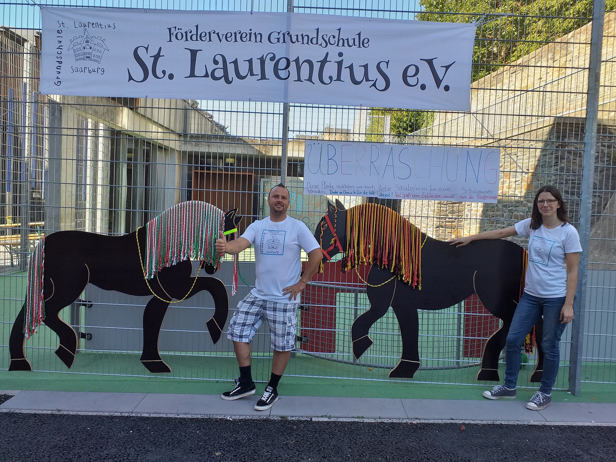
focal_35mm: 26
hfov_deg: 67.3
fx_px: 463
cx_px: 308
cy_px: 231
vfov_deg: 53.1
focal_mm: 3.6
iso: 40
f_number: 1.9
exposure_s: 1/421
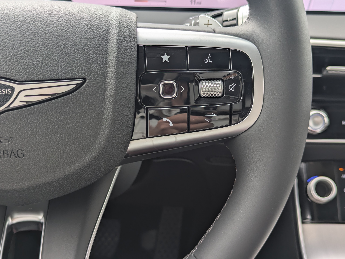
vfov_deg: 30.3
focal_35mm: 48
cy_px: 130
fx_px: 478
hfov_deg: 39.7
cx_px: 172
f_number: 1.85
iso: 38
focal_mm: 6.81
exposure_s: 1/208
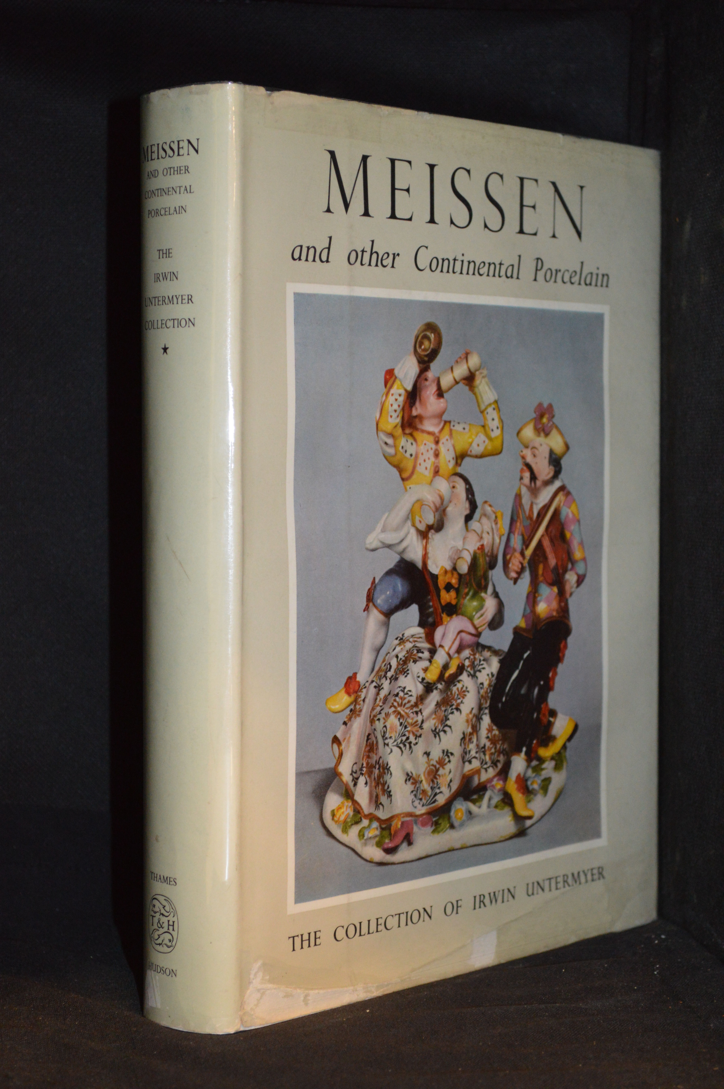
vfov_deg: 29.3
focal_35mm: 69
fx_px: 2085
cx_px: 362
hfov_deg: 19.7
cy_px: 544
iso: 1600
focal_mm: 46
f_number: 5.3
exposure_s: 1/60
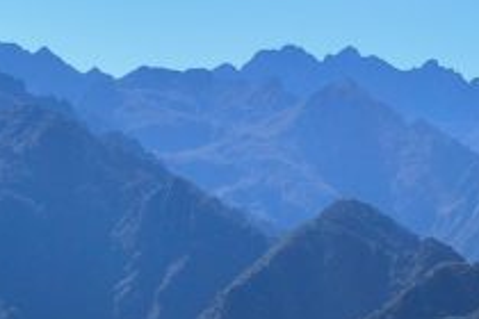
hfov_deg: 11.4
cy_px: 109
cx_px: 744
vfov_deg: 8.0
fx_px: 2279
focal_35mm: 171
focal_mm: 25
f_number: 11
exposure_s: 1/500
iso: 250
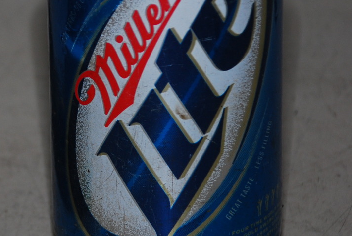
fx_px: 3401
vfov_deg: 4.0
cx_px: -37
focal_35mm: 347
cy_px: 63
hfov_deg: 5.9
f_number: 5.6
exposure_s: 1/60
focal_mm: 85
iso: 200
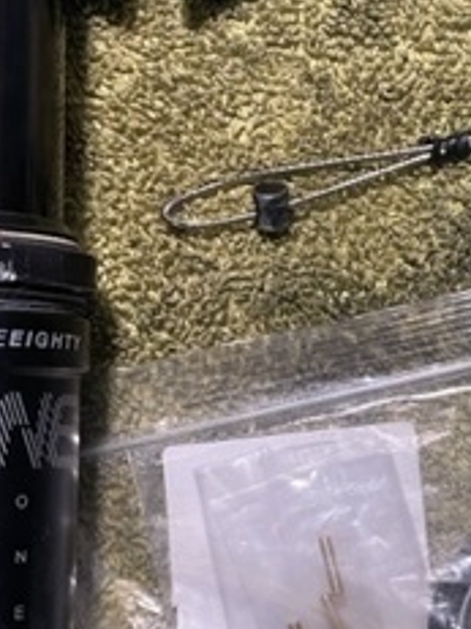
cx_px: 487
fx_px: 1307
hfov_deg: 19.7
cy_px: 349
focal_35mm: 72
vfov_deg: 27.0
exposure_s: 1/60
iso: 320
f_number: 1.6
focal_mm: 4.2
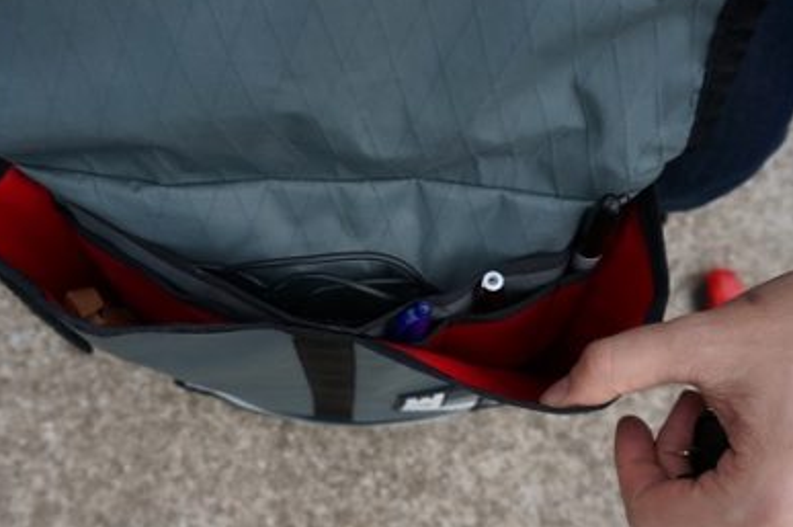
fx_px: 792
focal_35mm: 36
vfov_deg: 36.7
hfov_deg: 53.2
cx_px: 377
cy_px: 237
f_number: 4
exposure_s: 1/60
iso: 160
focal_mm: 16
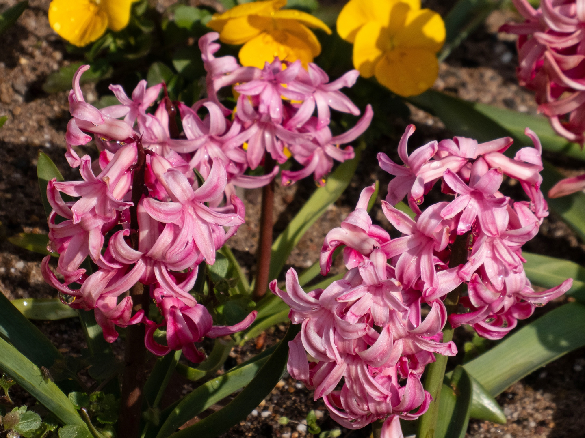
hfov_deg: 4.6
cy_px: 219
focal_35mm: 431
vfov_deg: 3.5
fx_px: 7284
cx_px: 292
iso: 80
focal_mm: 77.3
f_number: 6
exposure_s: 1/500
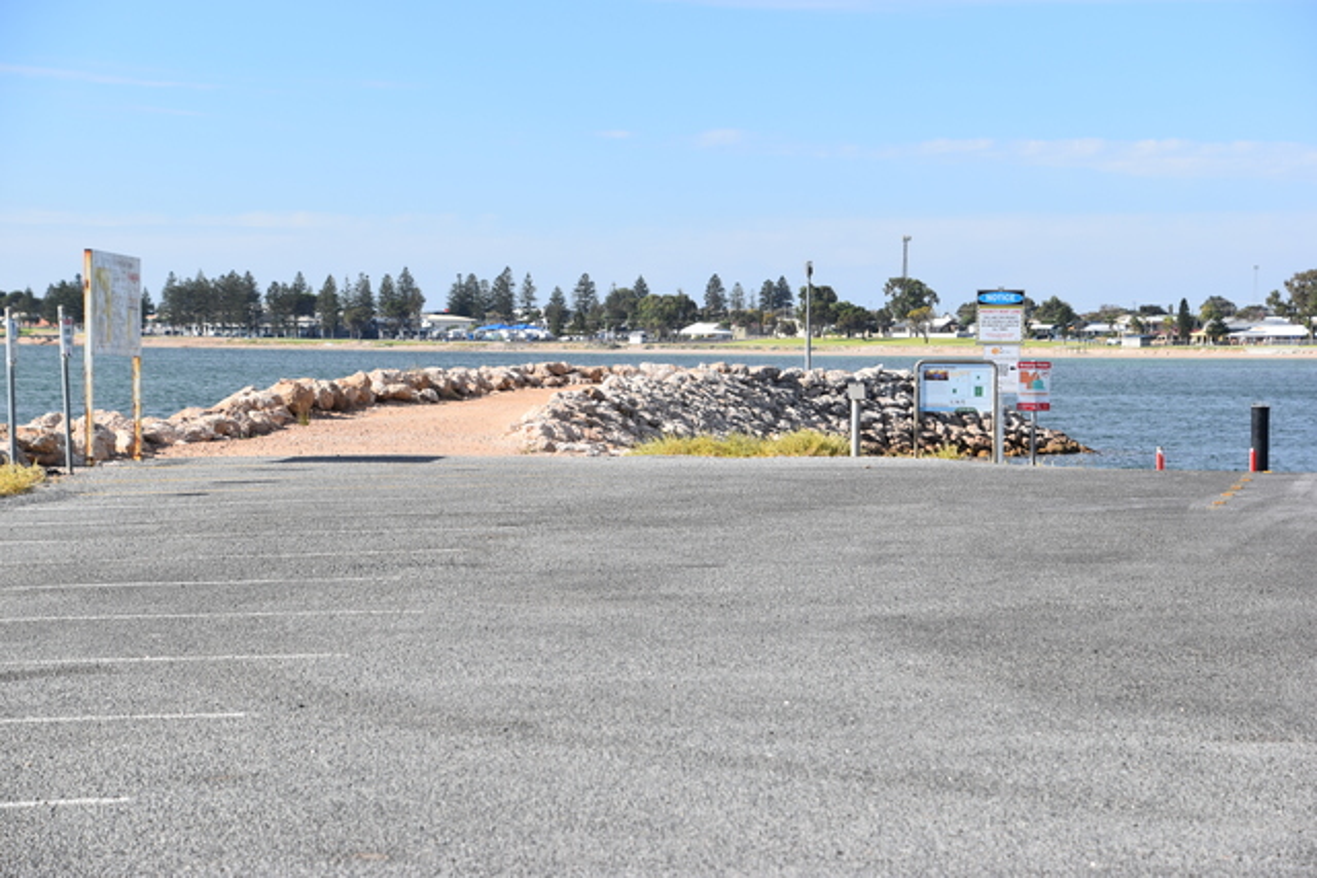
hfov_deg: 20.9
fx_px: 3567
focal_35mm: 98
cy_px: 439
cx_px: 658
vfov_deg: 14.0
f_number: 6.7
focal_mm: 65
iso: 200
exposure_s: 1/750
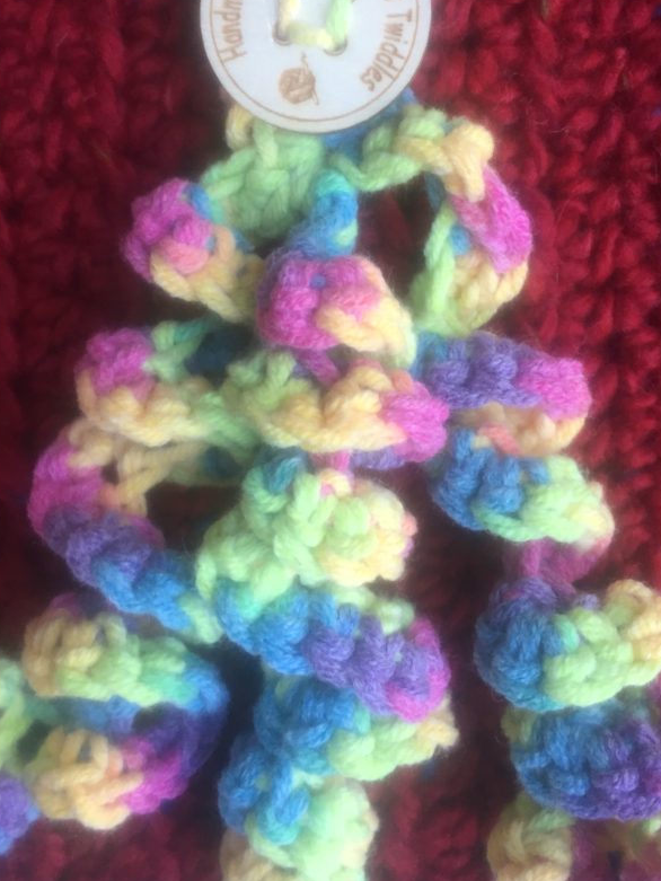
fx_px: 967
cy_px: 327
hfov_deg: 37.7
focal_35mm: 38
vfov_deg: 48.5
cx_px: 344
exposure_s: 1/33
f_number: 2.2
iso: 50
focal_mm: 4.15
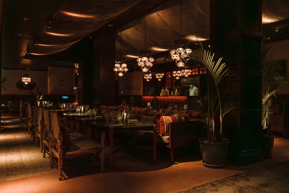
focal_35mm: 29
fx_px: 230
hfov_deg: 64.3
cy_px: 96
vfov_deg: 45.6
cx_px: 144
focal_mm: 28.6
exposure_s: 1/100
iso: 800
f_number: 2.8
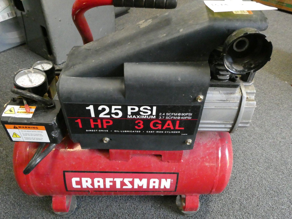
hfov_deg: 63.4
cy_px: 119
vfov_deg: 49.7
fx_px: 236
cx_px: 142
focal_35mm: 28
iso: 1600
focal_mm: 4.3
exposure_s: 1/50
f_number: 3.3
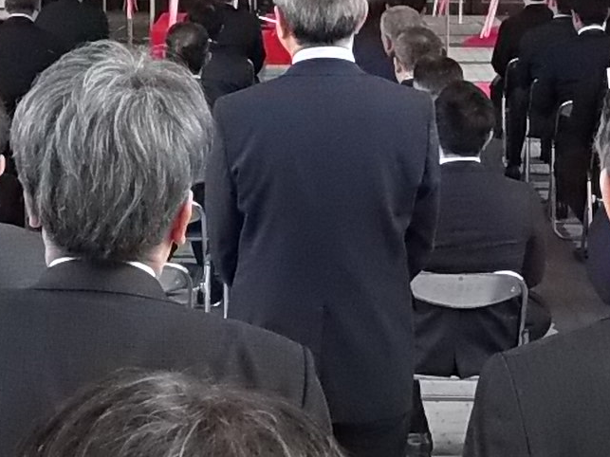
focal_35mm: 102
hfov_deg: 19.2
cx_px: 183
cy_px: -36
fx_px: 1797
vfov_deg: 14.2
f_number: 3.6
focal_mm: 7.2
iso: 1000
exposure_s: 1/600
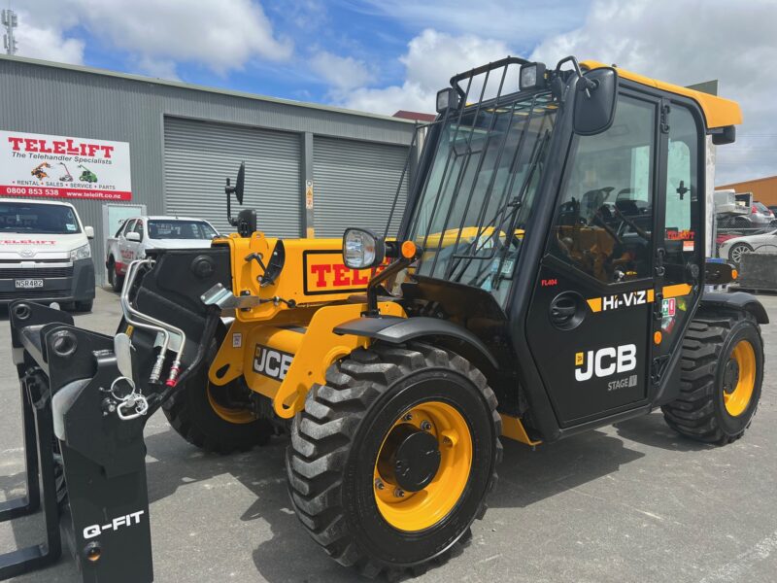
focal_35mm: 26
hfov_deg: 67.3
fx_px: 584
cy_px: 292
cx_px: 388
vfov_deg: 53.1
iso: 50
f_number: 1.5
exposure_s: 1/3257
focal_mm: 5.7
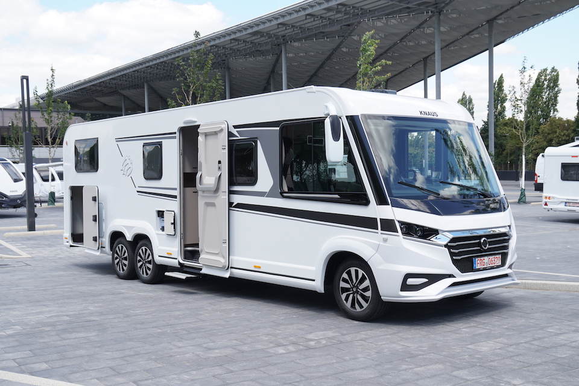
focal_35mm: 40
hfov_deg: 47.9
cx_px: 290
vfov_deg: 33.0
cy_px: 193
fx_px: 651
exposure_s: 1/250
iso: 200
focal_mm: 27
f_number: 7.1
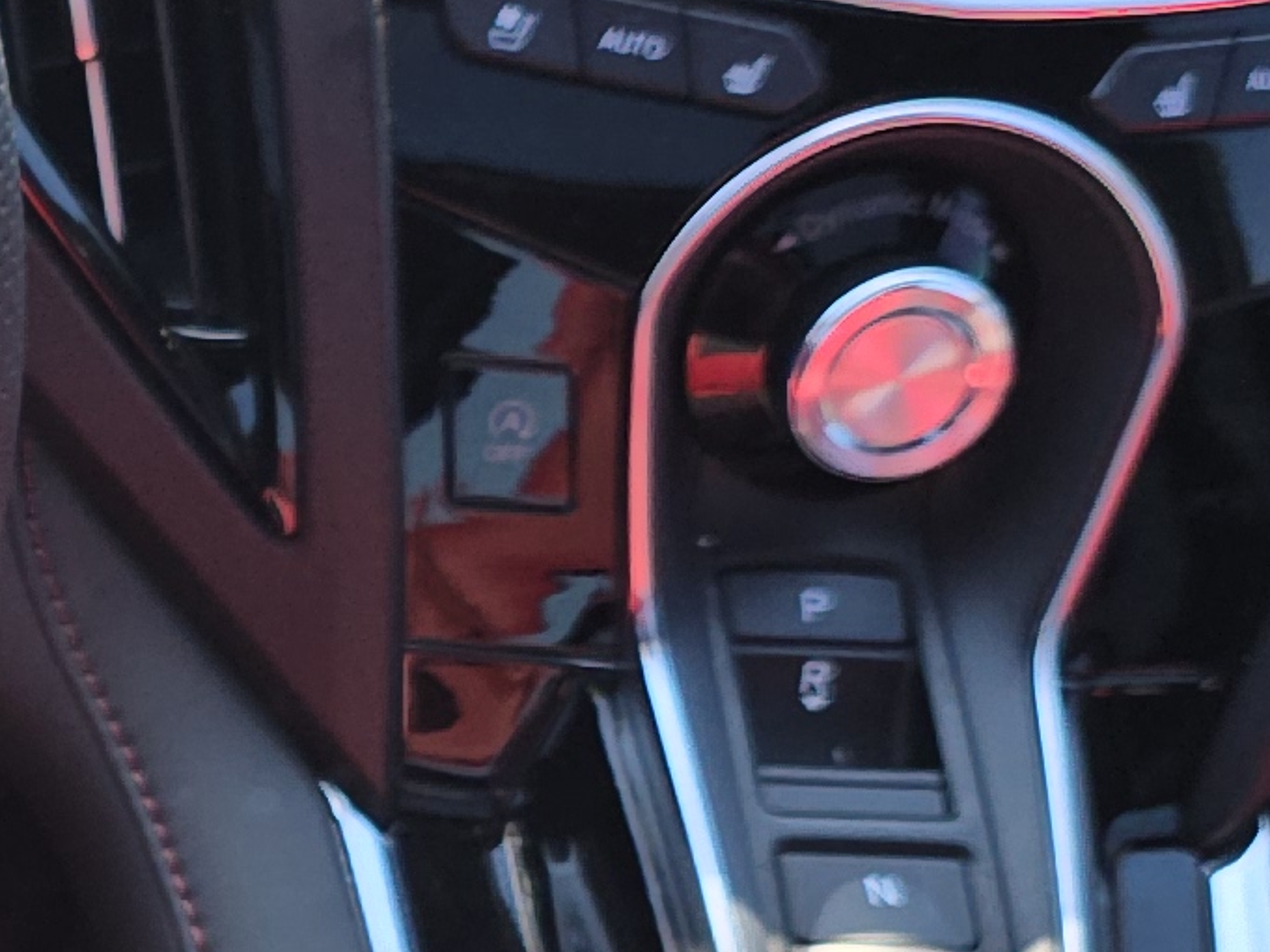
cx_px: -822
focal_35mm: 135
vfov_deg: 10.9
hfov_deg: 13.5
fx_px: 4954
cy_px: 933
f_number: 1.7
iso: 20
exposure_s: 1/180
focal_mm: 6.3
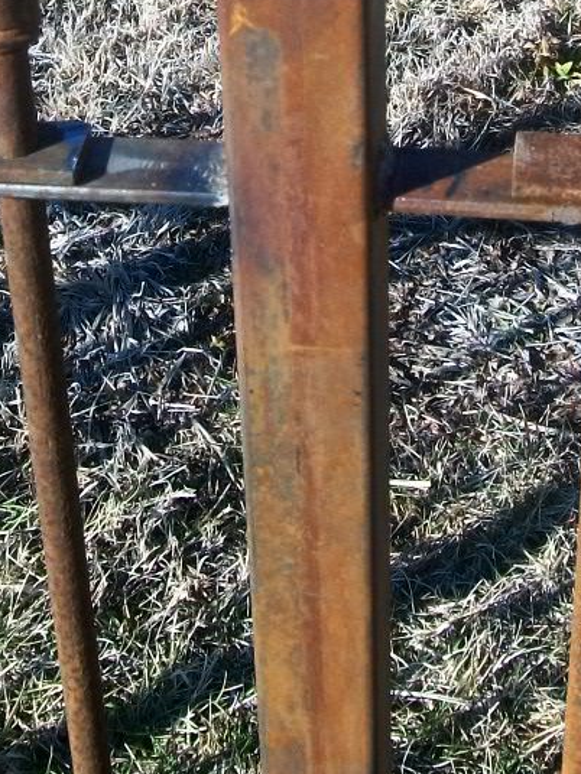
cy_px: -100
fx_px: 1925
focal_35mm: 86
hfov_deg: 17.1
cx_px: 176
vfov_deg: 21.5
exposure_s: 1/320
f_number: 4.8
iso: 80
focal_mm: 6
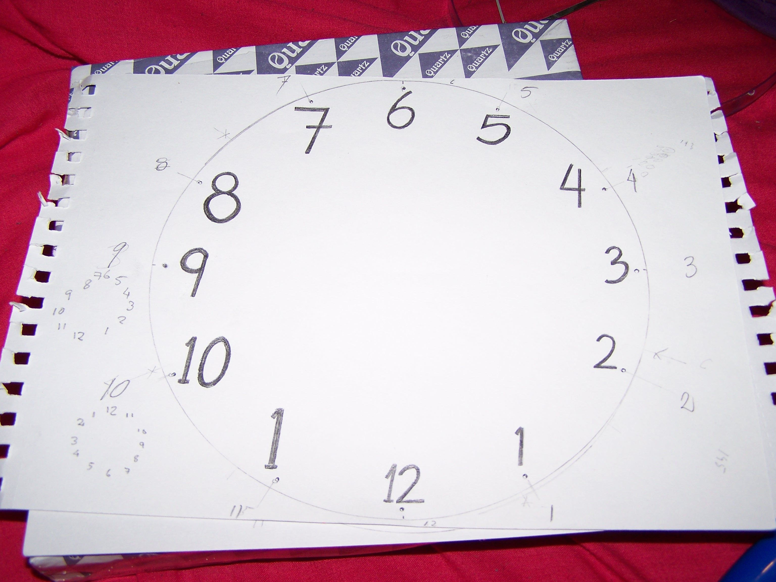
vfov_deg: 37.7
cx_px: 388
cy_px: 291
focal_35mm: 38
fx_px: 852
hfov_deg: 49.0
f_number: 2.8
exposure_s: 1/30
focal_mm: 6.3
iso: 64
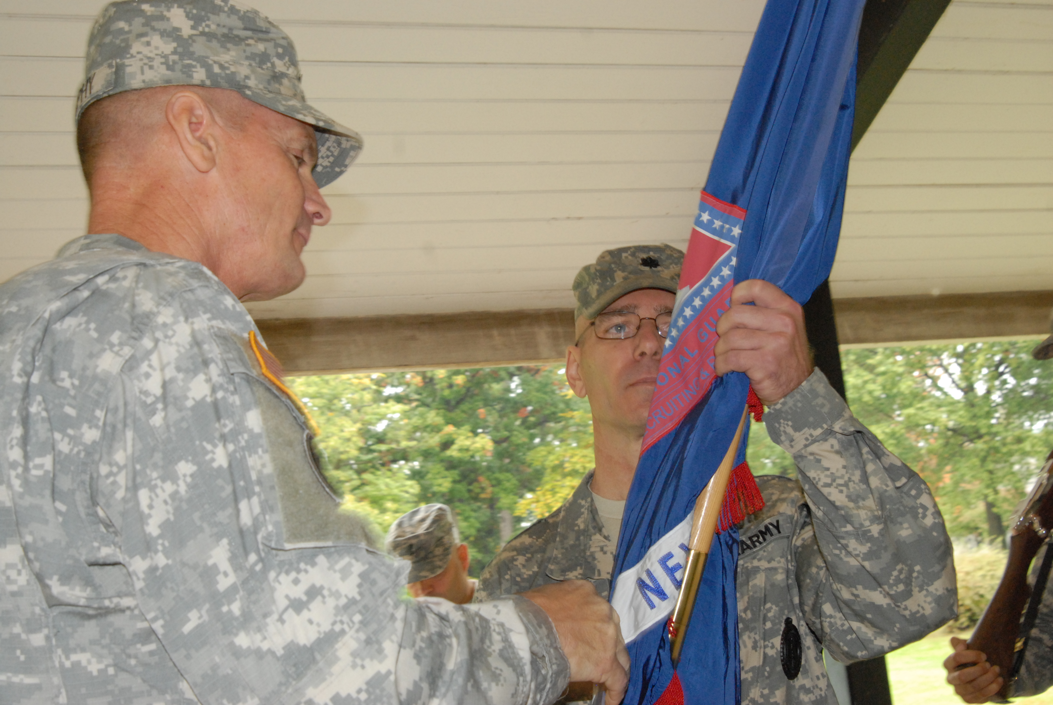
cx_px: 526
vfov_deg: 26.6
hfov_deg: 38.8
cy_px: 352
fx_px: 1494
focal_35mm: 51
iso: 1000
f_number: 9
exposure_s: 1/60
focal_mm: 34
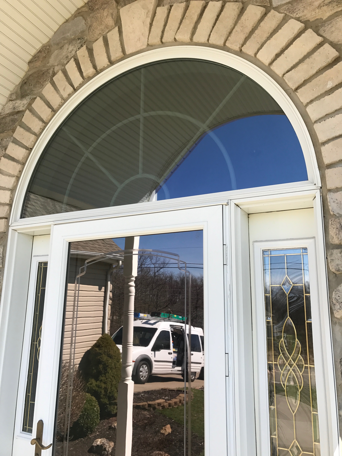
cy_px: 228
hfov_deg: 49.7
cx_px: 171
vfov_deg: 63.4
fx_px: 369
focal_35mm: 28
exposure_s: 1/812
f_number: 1.8
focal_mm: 3.99
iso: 20
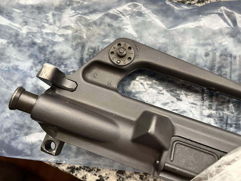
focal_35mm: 26
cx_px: 120
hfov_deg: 67.3
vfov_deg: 53.1
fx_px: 181
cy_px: 90
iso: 250
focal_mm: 5.1
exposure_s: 1/60
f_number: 1.6
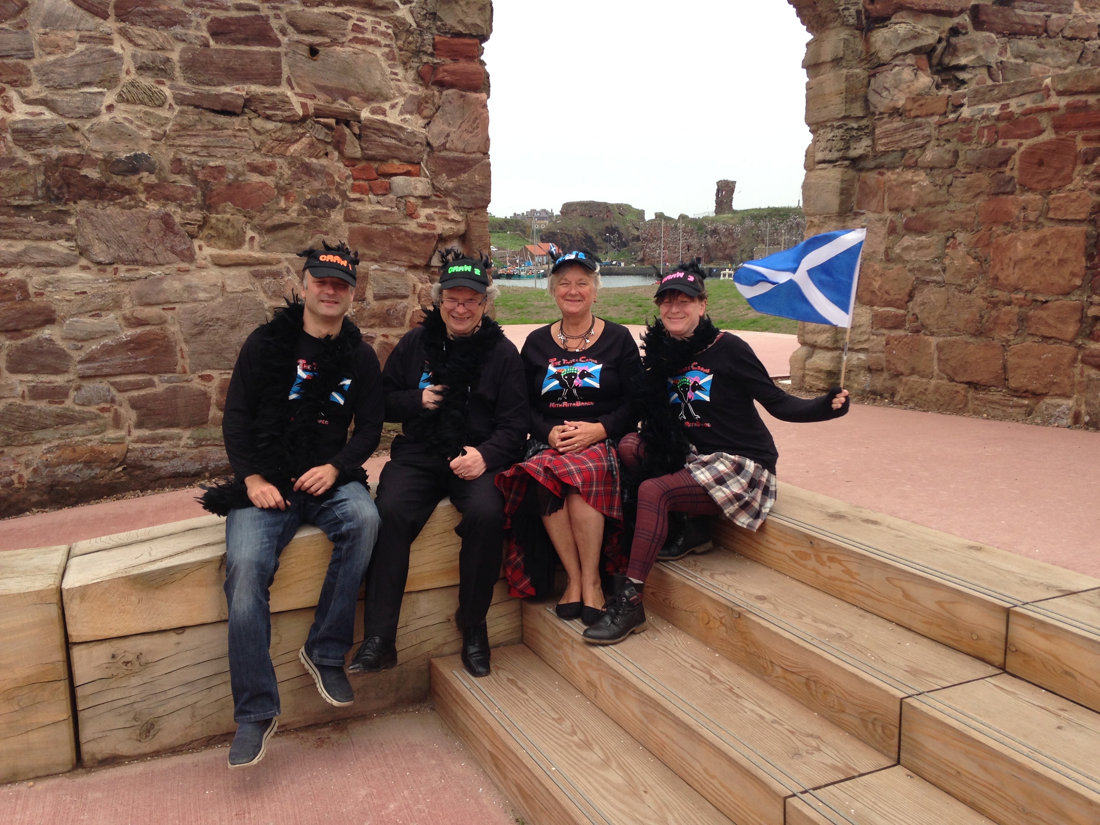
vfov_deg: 42.9
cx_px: 550
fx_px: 1049
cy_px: 412
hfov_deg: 55.4
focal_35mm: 33
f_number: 2.4
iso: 50
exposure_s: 1/547
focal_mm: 4.12
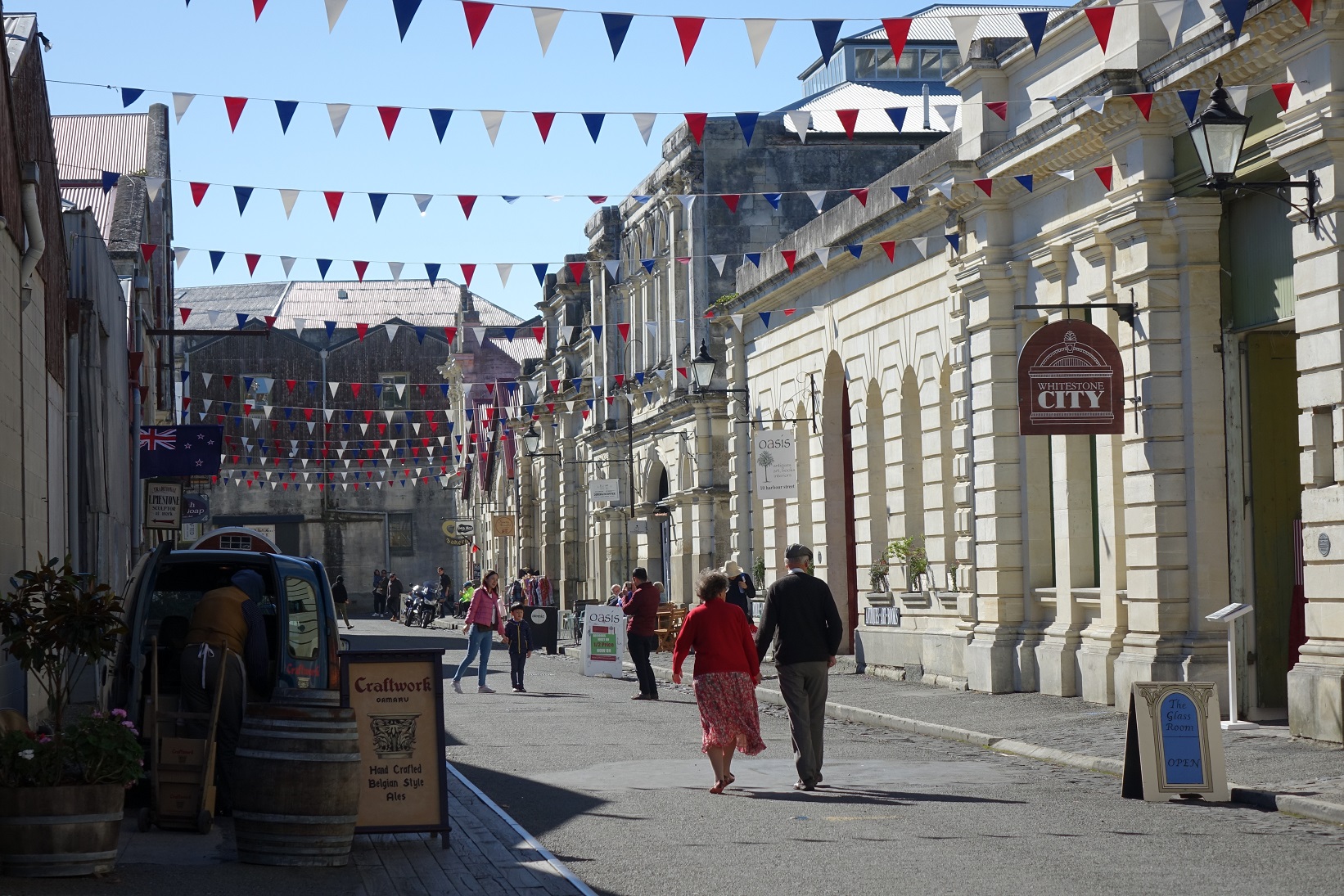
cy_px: 448
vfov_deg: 15.2
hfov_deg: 22.6
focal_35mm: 90
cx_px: 672
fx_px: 3360
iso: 125
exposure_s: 1/800
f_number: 4.5
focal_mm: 32.83
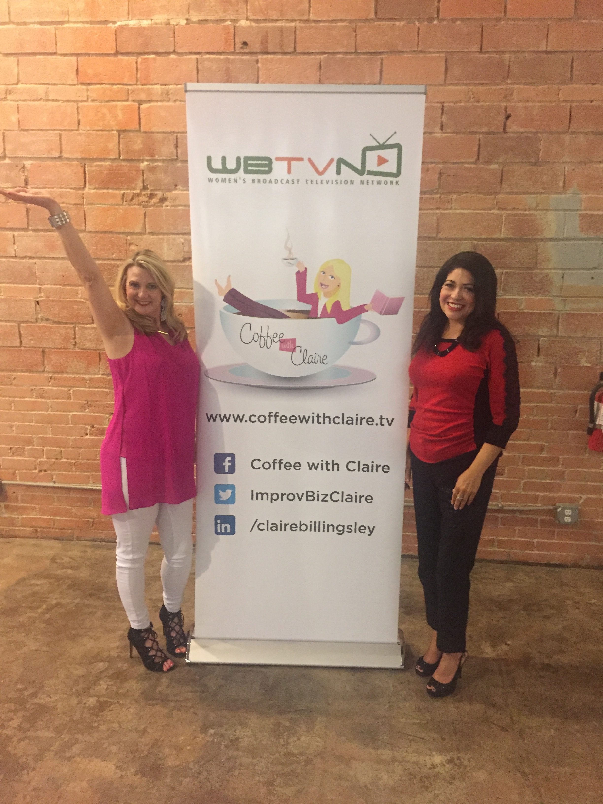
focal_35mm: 29
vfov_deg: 61.7
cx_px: 302
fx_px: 674
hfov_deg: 48.2
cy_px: 402
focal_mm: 4.15
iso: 320
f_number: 2.2
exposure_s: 1/15
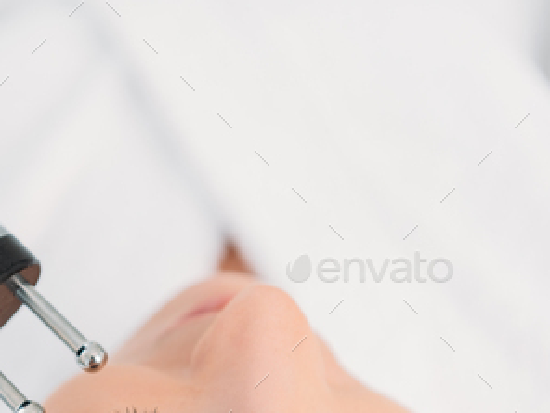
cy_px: 355
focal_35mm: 96
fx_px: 1525
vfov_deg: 15.3
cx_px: 85
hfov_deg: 20.1
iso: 160
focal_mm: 50
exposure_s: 1/200
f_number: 3.2
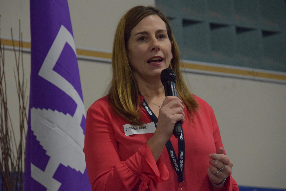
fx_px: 2204
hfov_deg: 7.4
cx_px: 143
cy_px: 96
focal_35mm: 278
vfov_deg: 5.0
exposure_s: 1/250
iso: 6400
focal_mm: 185
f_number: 5.6
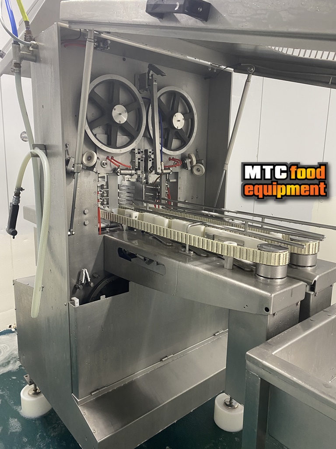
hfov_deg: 53.1
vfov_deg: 67.3
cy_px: 224
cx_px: 168
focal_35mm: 26
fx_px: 336
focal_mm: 4.25
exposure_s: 1/60
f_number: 1.8
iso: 250
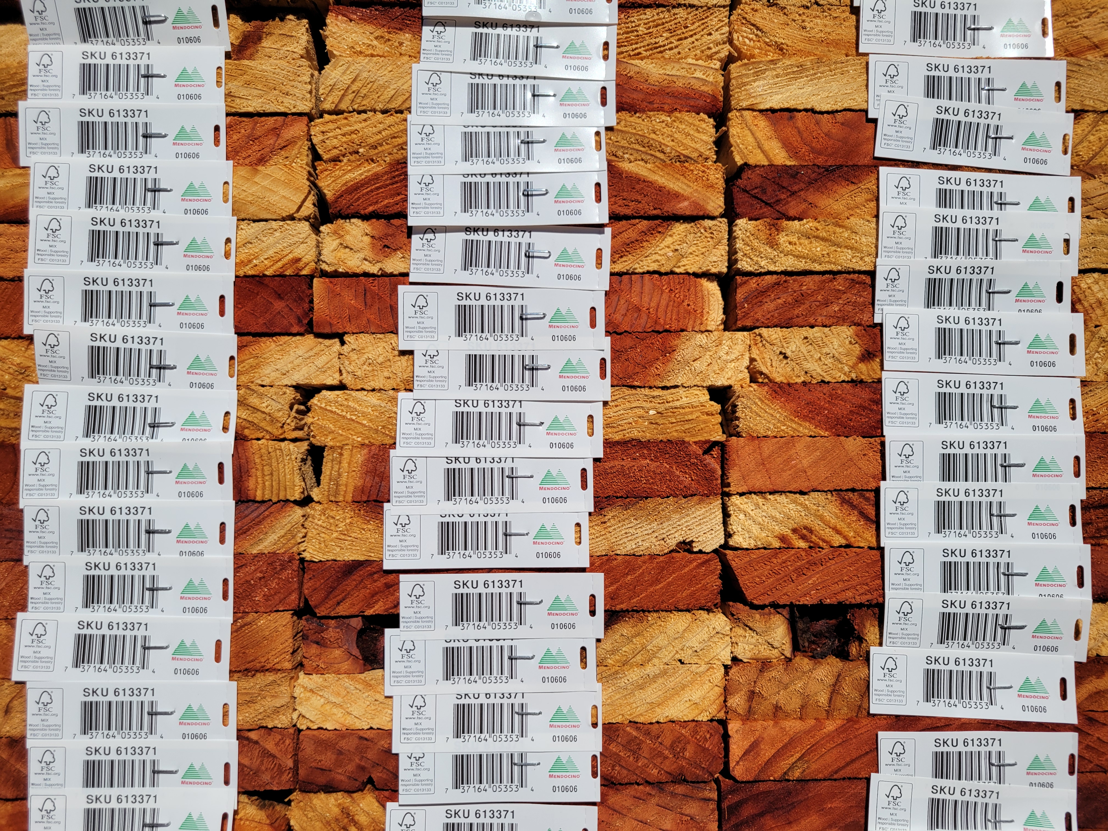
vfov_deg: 53.1
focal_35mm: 26
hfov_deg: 67.3
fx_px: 832
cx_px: 554
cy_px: 416
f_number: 1.8
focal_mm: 5.4
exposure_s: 1/8143
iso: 40
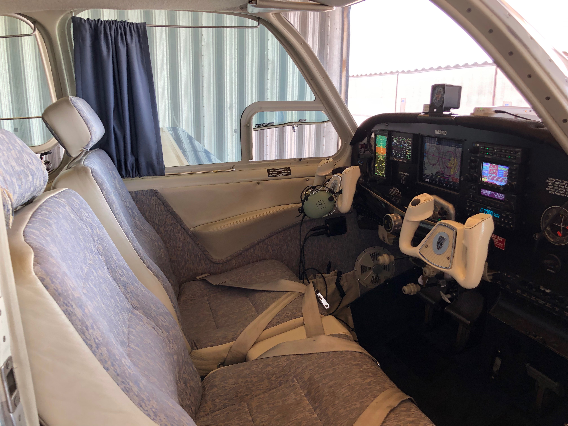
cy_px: 213
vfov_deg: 49.7
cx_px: 284
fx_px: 459
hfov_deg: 63.4
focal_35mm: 28
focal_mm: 4
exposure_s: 1/120
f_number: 1.8
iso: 40
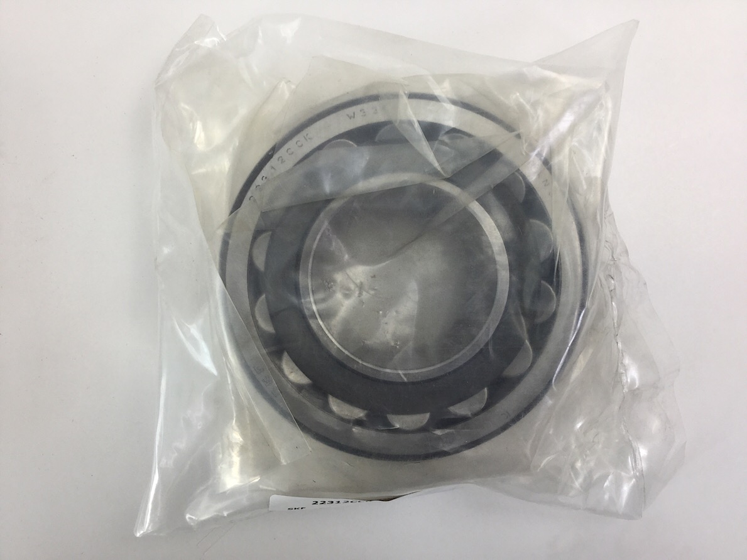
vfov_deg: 45.4
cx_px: 374
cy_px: 280
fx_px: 669
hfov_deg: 58.3
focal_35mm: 31
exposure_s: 1/50
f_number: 2.4
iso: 32
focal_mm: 3.3
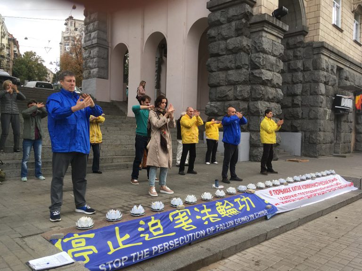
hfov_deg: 61.7
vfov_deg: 48.2
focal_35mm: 29
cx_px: 181
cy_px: 136
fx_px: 303
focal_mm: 4.15
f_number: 2.2
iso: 25
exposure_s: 1/188
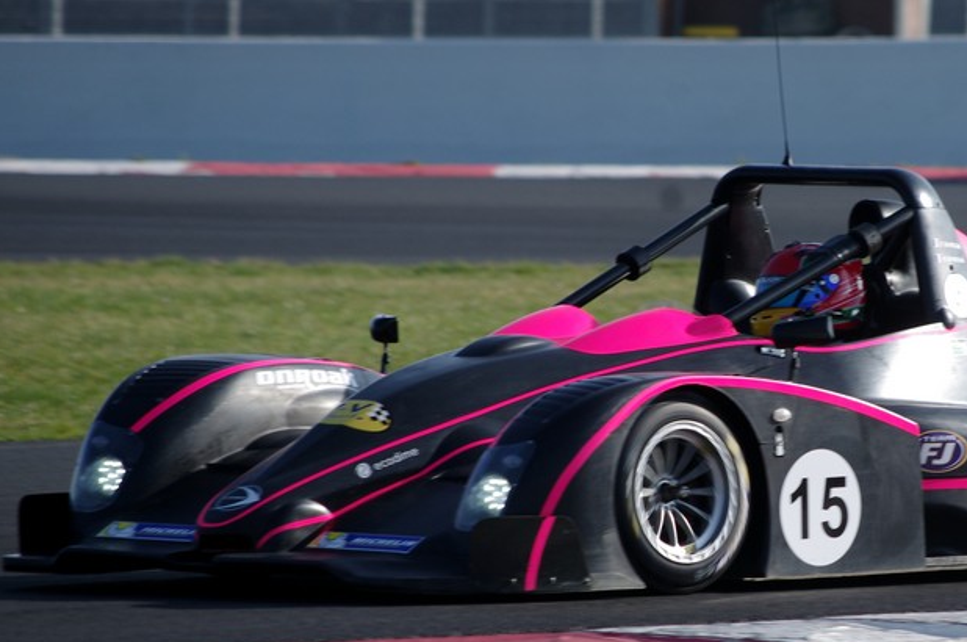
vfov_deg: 2.8
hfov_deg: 4.2
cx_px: 795
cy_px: 379
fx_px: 13329
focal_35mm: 497
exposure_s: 1/500
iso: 200
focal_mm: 200
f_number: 7.1
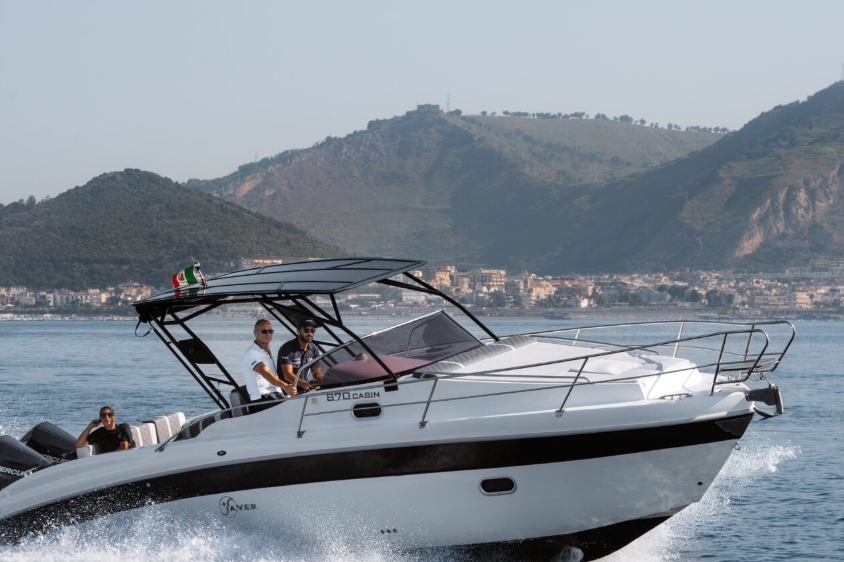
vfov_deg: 9.5
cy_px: 312
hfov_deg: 14.1
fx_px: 3398
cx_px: 338
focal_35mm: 145
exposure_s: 1/1250
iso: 500
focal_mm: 119
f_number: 10
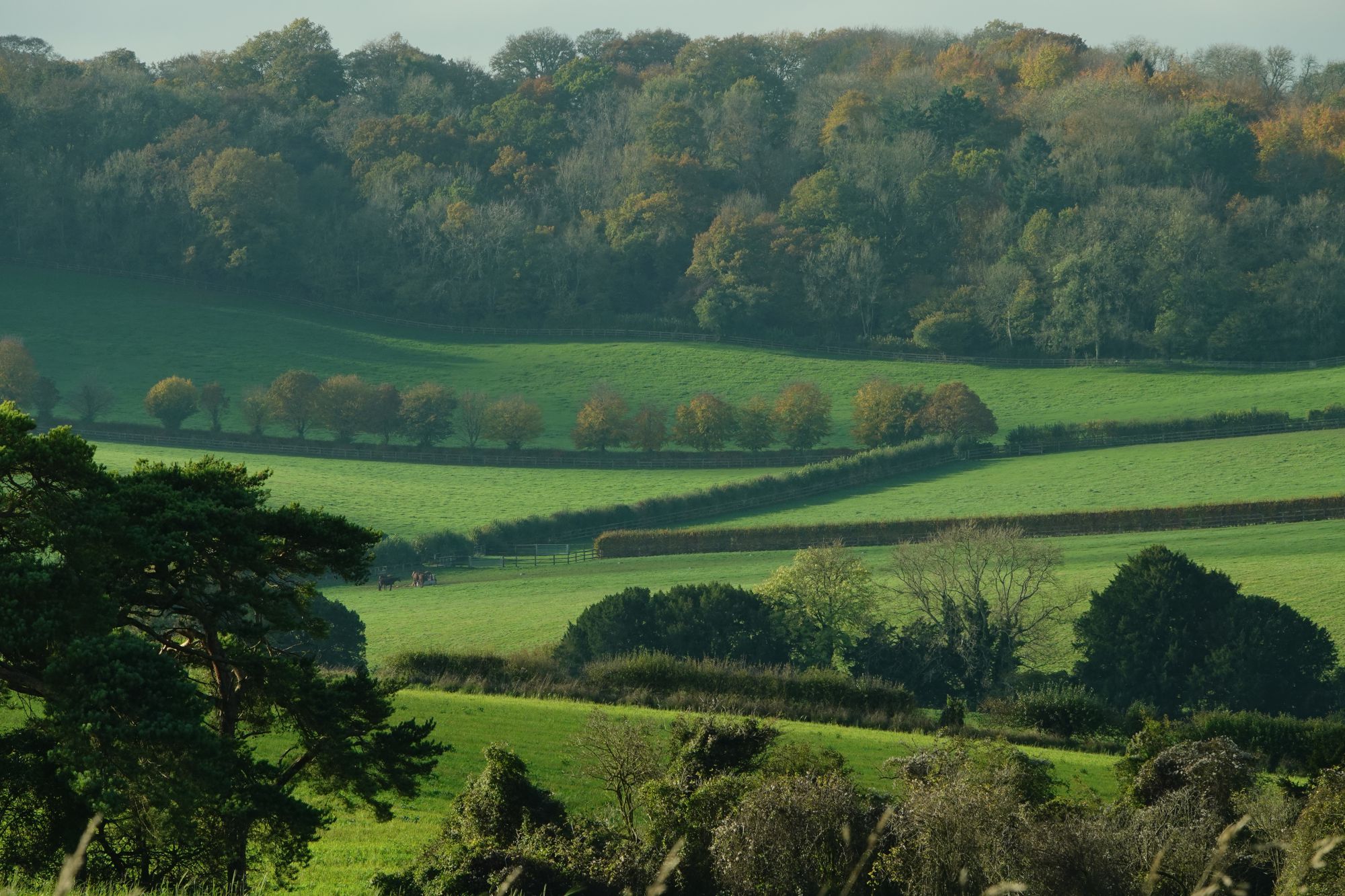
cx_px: 672
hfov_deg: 8.7
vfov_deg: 5.8
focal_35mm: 238
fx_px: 8891
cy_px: 448
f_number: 8
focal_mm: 87.11
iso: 160
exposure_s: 1/320
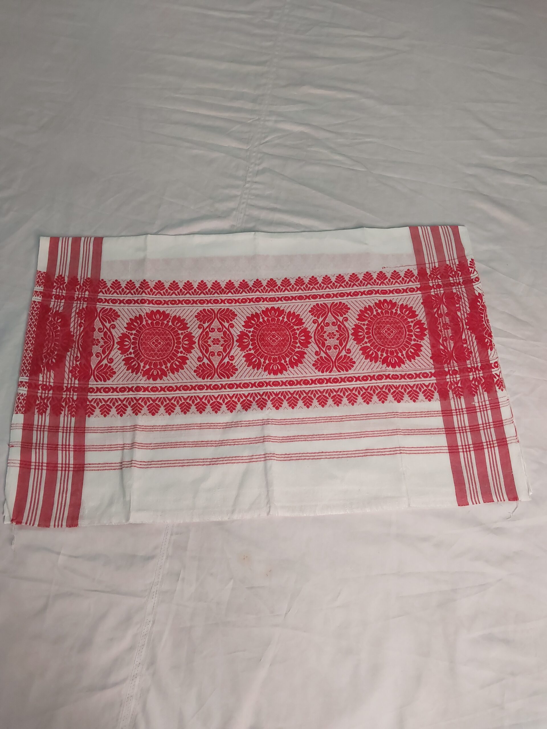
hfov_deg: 46.8
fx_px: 632
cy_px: 364
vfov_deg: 60.0
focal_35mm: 30
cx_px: 274
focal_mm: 4.6
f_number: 1.8
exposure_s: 1/100
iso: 200
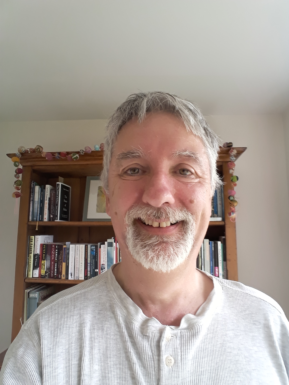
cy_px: 192
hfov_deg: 58.9
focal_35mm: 23
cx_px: 144
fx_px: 256
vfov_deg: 73.9
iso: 50
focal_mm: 1.92
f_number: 2.2
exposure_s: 1/33
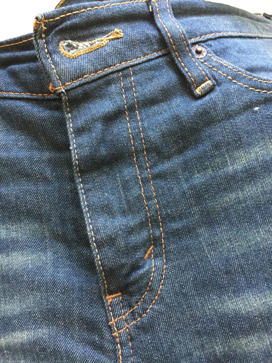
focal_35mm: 29
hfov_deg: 48.2
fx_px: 304
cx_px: 136
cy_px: 182
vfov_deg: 61.7
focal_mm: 4.15
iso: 100
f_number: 2.2
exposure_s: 1/30
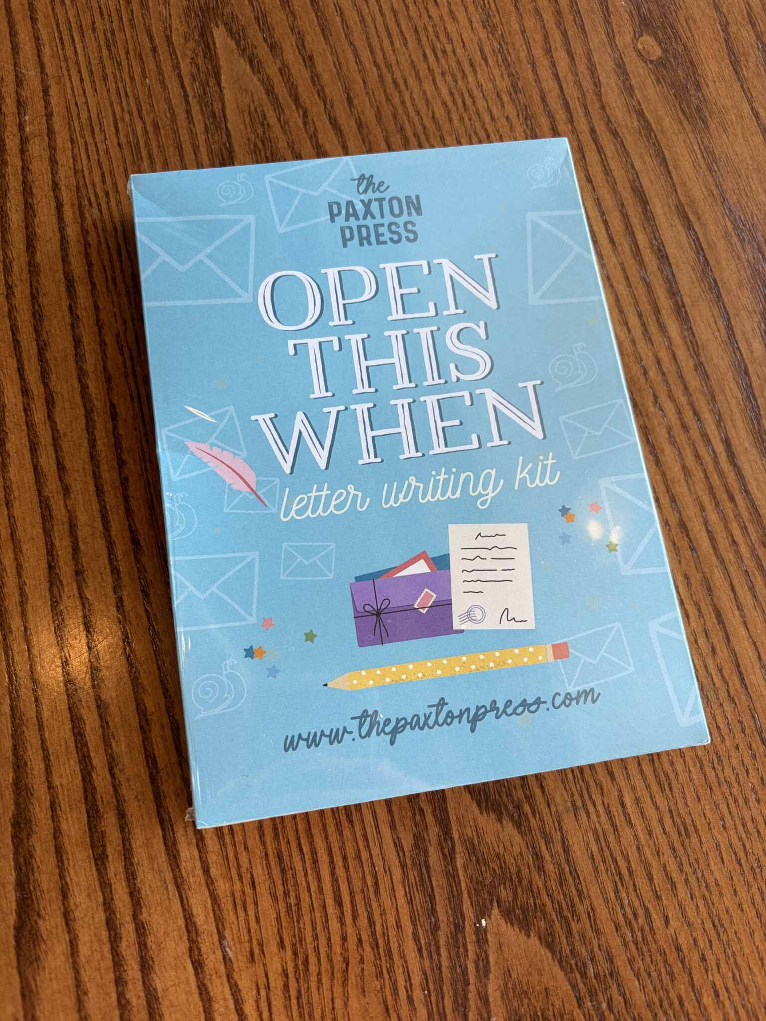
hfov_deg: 53.1
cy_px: 510
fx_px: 767
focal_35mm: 26
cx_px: 383
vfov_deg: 67.3
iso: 32
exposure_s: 1/145
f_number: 1.6
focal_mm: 5.96
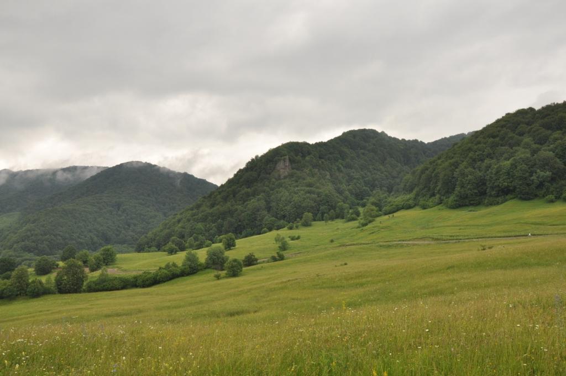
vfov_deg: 47.8
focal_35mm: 27
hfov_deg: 67.4
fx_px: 424
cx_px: 283
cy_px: 188
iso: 500
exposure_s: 1/250
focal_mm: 18
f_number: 8
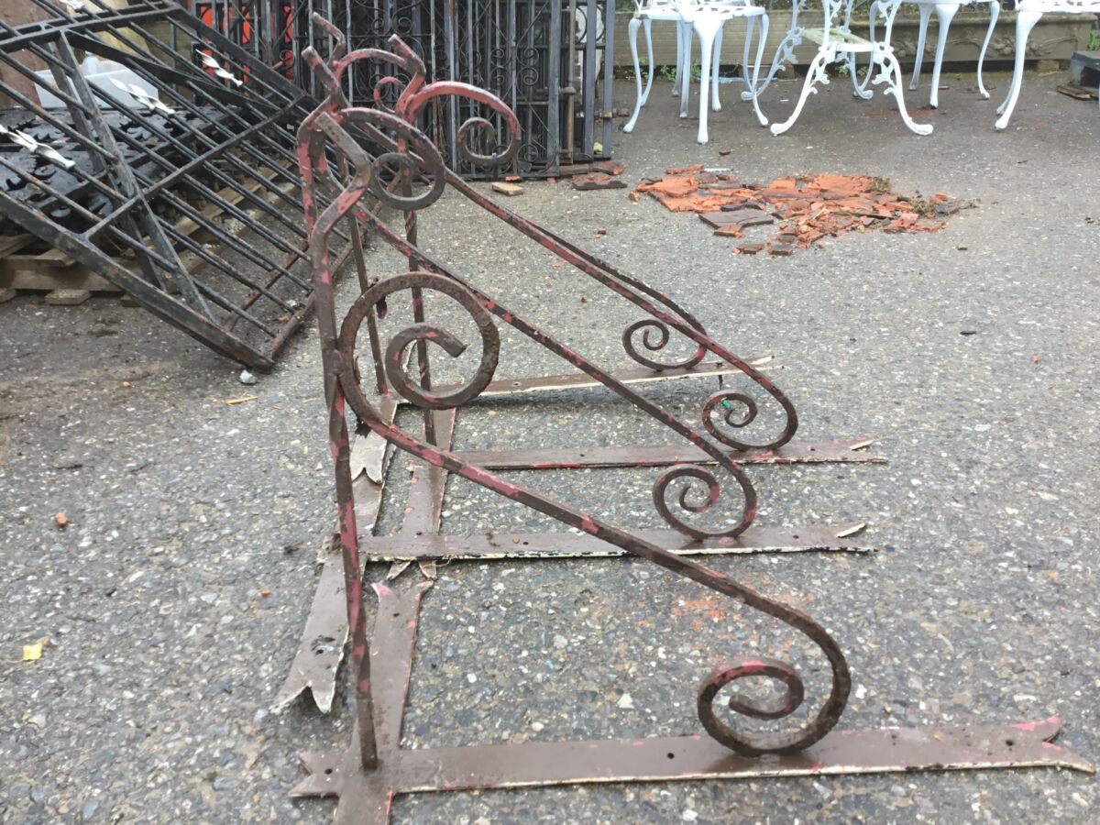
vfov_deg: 45.4
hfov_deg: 58.4
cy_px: 412
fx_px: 985
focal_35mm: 31
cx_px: 550
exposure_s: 1/109
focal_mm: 3.3
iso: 25
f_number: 2.4
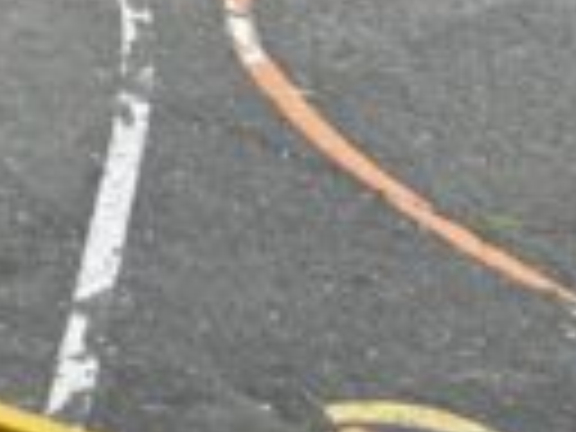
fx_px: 2596
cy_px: -850
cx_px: -774
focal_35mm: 156
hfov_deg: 10.9
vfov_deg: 8.2
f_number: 1.6
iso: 50
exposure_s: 1/626
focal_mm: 5.96
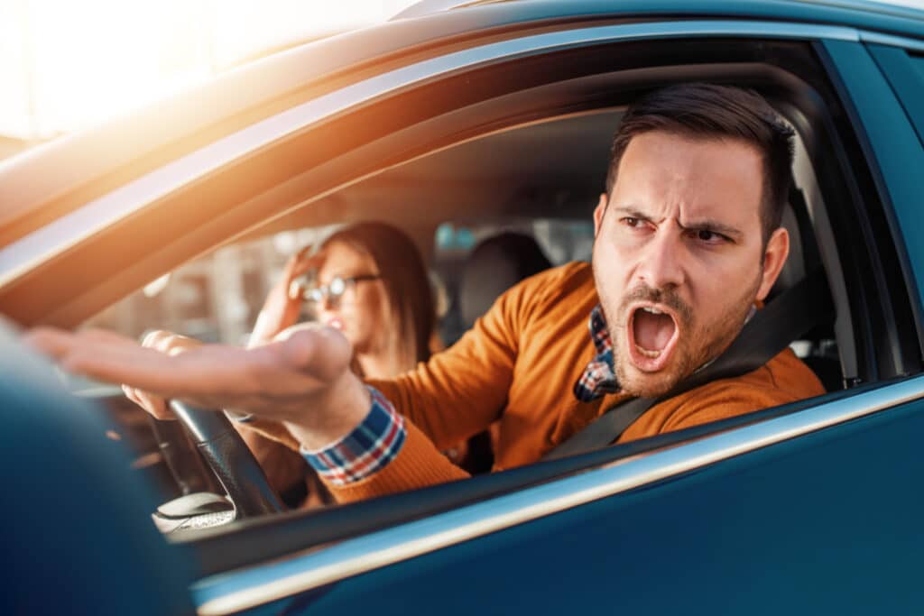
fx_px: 898
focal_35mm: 35
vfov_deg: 37.9
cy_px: 308
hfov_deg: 54.4
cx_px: 462
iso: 100
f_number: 2.8
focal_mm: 35
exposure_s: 1/1000
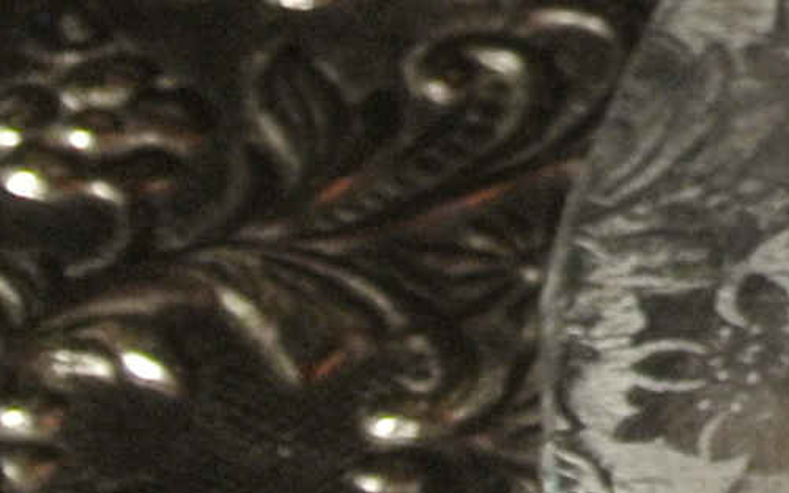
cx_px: 2180
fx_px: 7977
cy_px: -554
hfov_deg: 5.4
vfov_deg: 3.5
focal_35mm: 371
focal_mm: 17.5
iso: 360
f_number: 4.5
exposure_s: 1/60
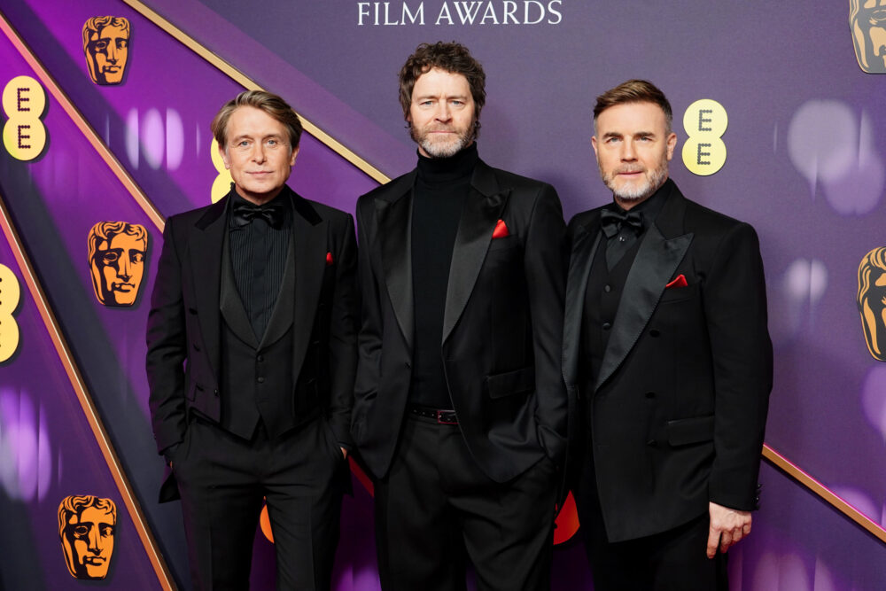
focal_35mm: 51
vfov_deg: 26.5
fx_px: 1255
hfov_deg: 38.9
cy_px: 296
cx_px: 443
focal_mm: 51
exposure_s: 1/200
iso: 1600
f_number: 5
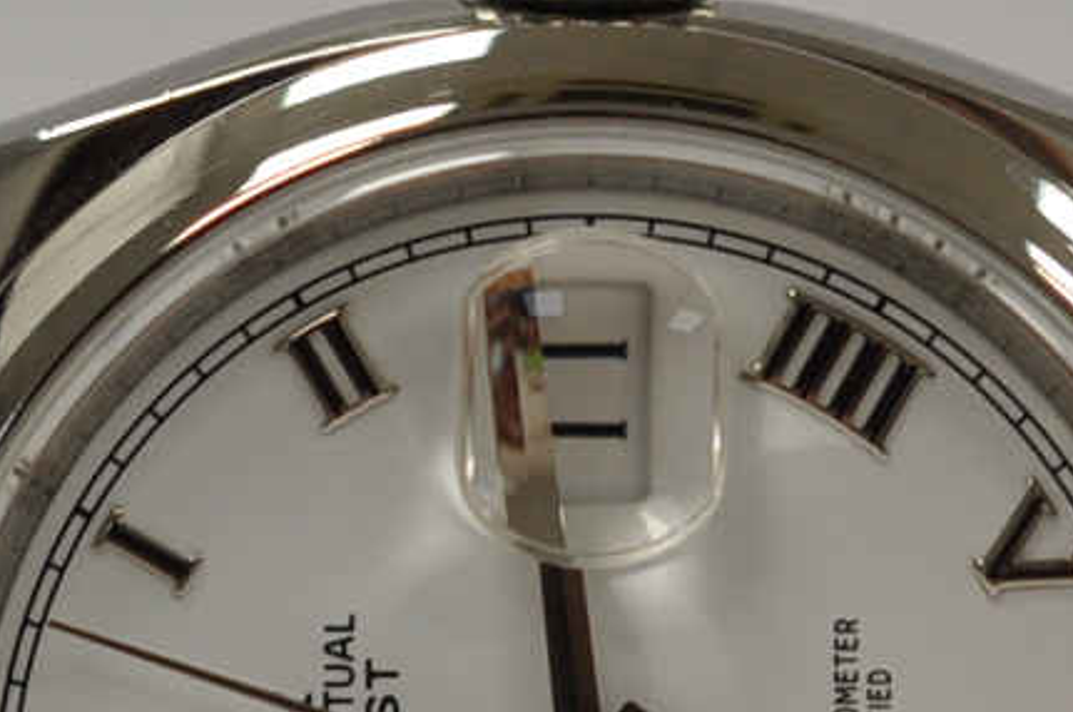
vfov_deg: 3.1
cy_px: 854
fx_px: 13333
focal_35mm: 448
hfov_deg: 4.6
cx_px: 647
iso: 500
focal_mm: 60
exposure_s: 1/125
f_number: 5.6
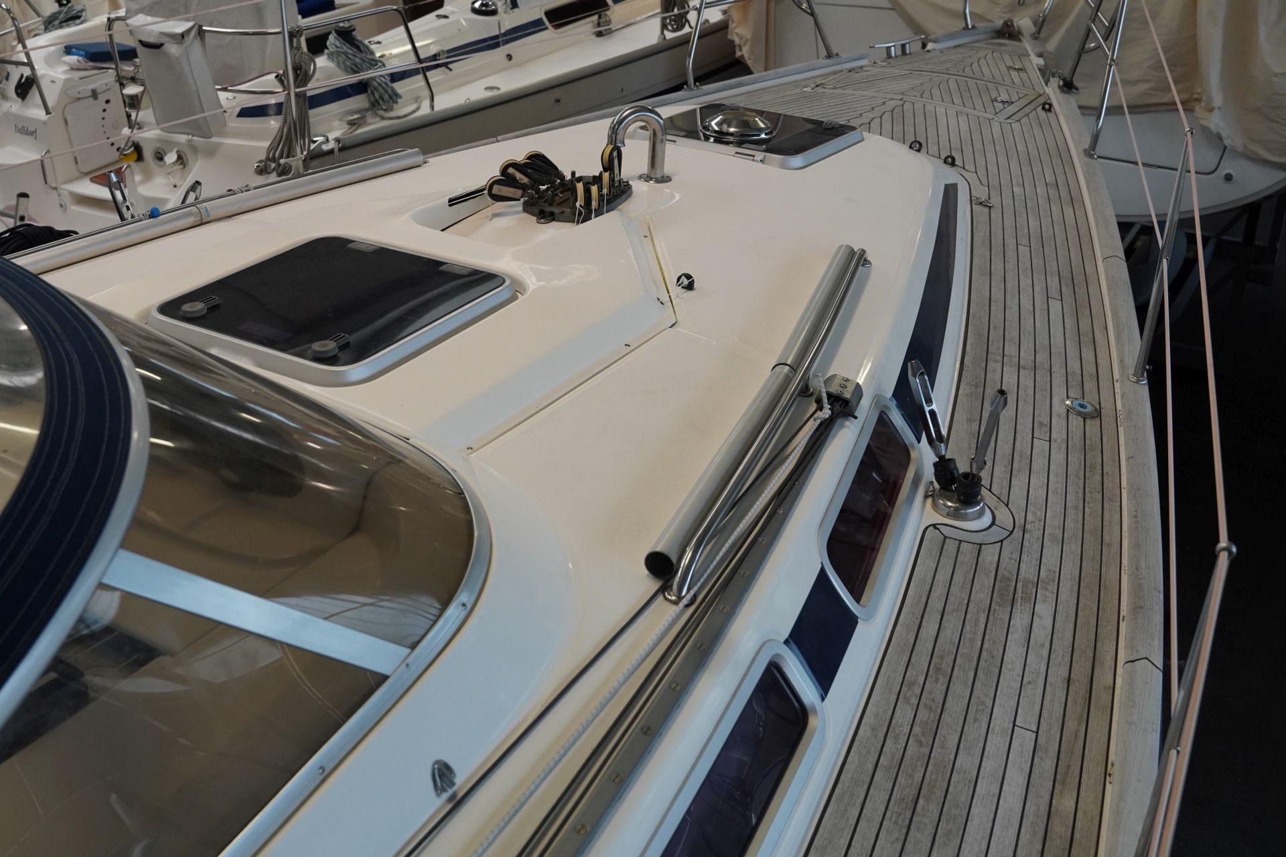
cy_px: 428
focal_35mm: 39
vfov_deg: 34.2
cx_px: 643
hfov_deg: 49.6
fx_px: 1393
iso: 1000
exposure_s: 1/160
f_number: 4
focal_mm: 26
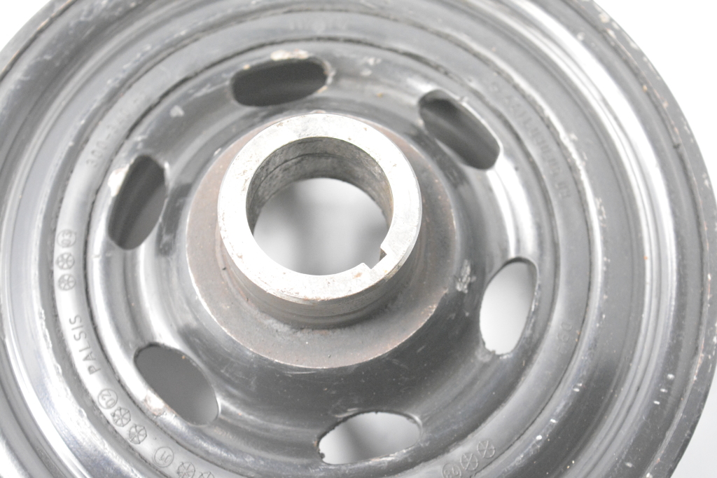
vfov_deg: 16.5
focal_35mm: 82
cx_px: 358
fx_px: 1643
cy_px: 239
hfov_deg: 24.6
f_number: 6.3
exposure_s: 1/160
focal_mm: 55
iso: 6400
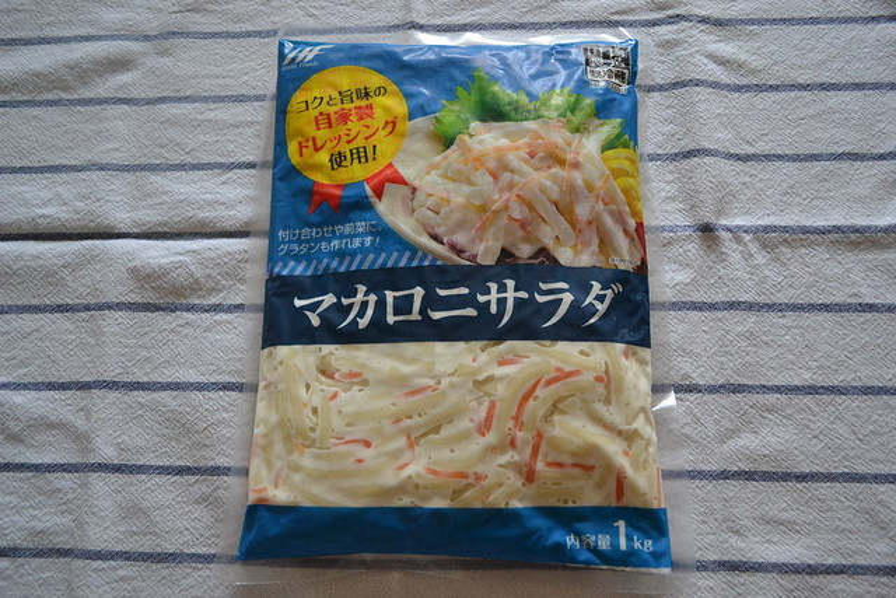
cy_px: 299
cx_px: 448
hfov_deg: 61.9
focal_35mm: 30
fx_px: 747
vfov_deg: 43.6
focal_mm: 20
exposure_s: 1/250
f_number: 3.8
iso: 1000
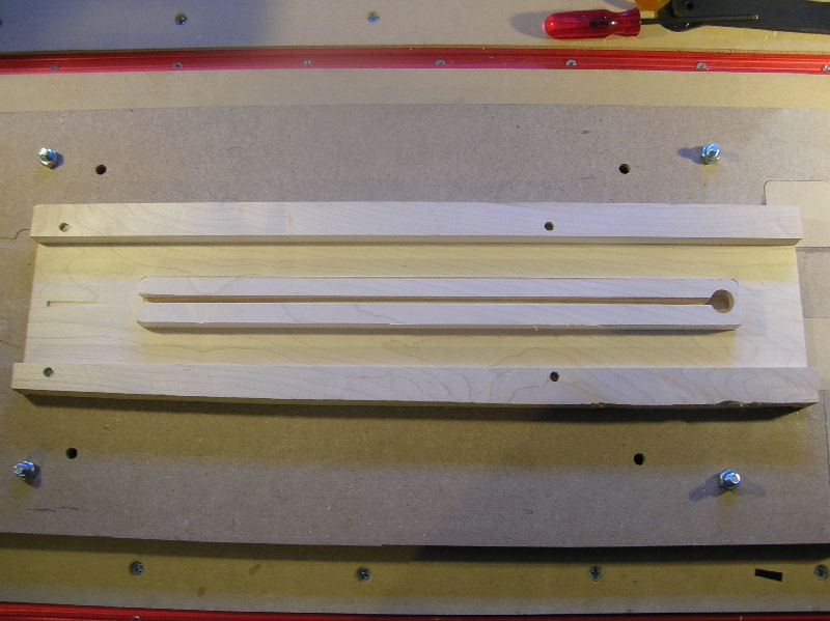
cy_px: 310
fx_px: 863
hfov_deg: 51.4
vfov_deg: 39.6
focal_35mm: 36
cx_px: 415
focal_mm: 6
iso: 50
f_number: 2.7
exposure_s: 1/9.1
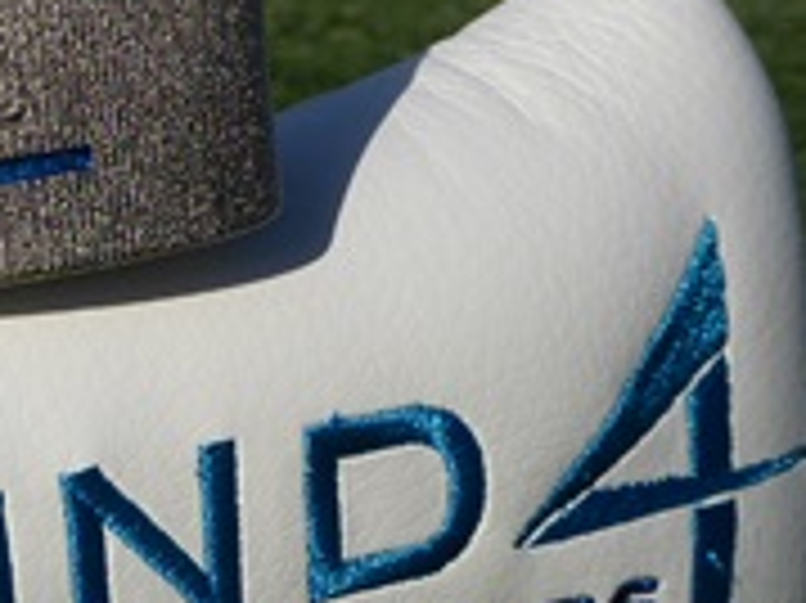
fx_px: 3769
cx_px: -387
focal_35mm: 162
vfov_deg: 9.1
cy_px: 436
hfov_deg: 11.7
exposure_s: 1/1300
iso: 80
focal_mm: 7.8
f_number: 3.9
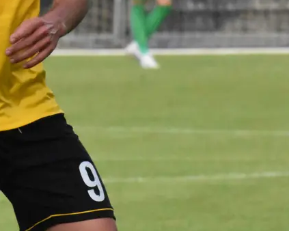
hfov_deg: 1.6
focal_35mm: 1198
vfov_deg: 1.3
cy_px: -19
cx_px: 44
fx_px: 10242
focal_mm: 300
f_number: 16
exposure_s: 1/4000
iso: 12800
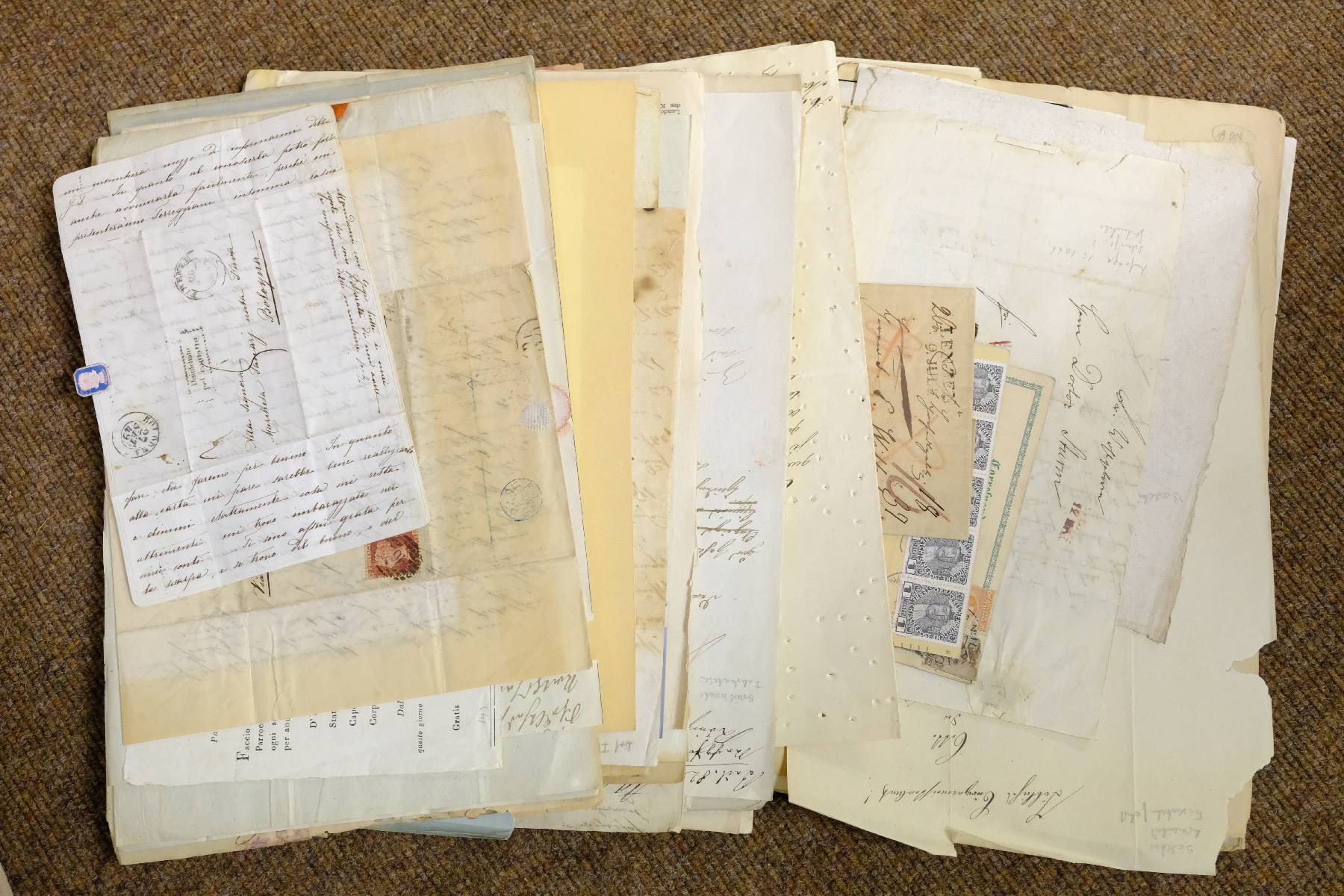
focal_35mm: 39
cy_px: 448
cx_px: 672
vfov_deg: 34.2
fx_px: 1456
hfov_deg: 49.6
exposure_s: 1/125
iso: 4000
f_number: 4
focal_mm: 25.7
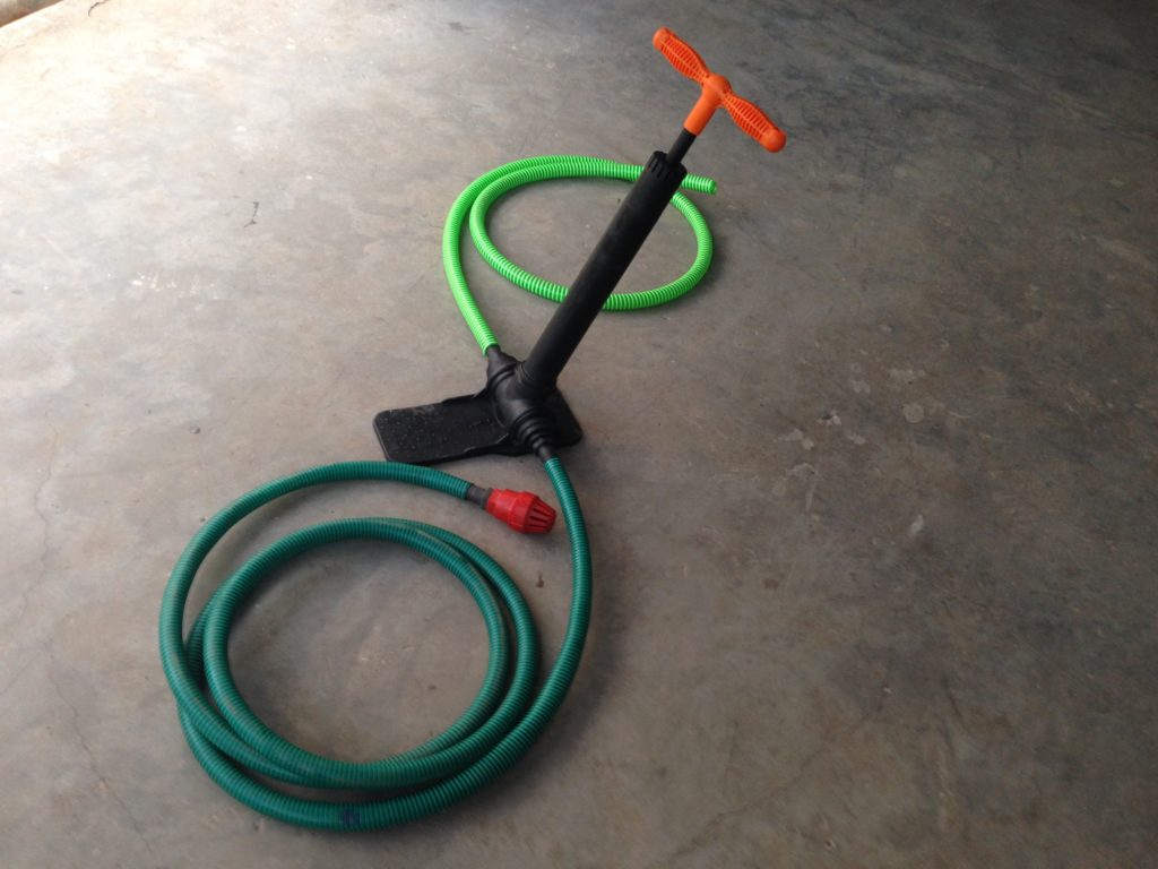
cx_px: 579
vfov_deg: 42.9
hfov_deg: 55.4
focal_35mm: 33
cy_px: 434
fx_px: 1104
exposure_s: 1/20
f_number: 2.4
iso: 80
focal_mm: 4.12
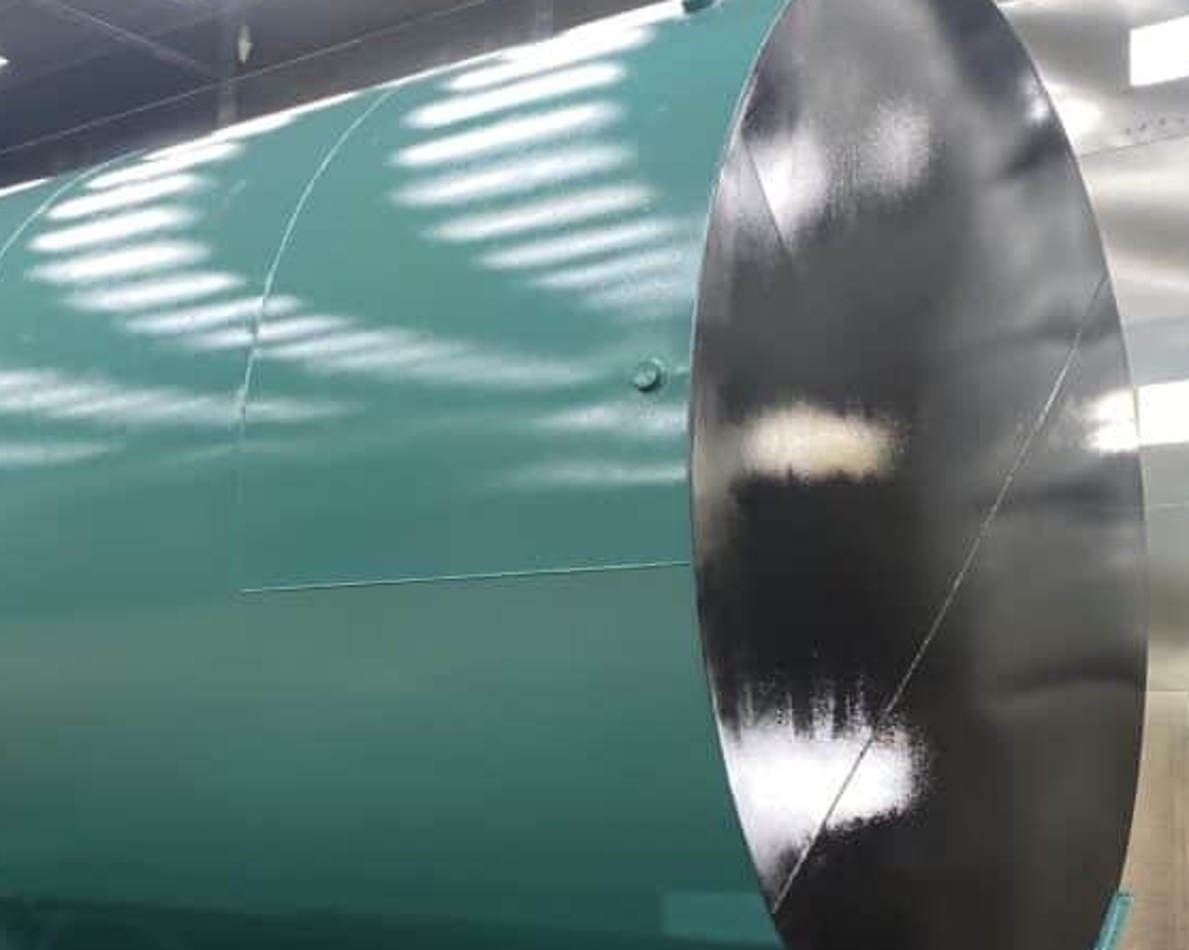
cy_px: 487
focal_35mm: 35
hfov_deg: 50.9
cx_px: 433
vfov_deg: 42.2
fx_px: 1231
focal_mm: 4.25
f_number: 1.8
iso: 50
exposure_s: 1/120
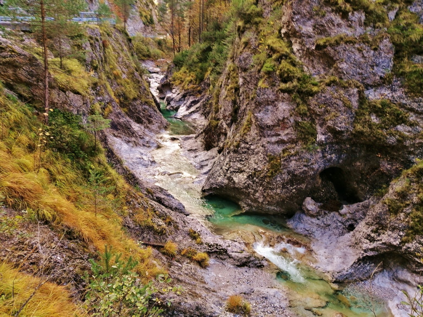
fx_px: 330
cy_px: 158
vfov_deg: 51.4
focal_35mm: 27
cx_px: 212
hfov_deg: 65.3
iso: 64
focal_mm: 3.62
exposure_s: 1/50
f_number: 1.8
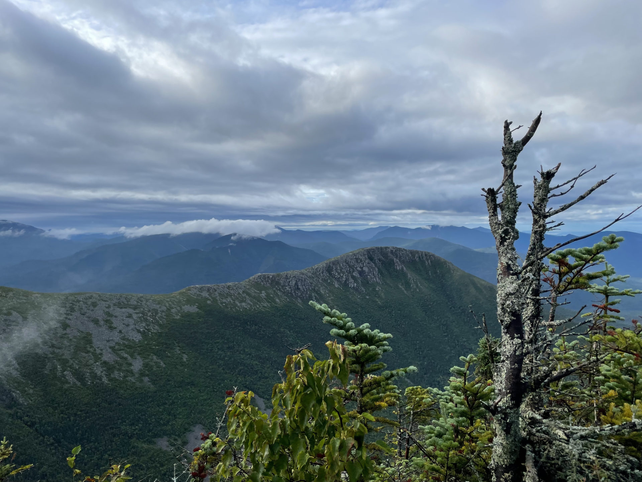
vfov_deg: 53.1
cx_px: 321
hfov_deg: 67.3
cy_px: 241
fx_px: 482
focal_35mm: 26
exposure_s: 1/2398
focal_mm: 4.2
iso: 32
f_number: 1.6
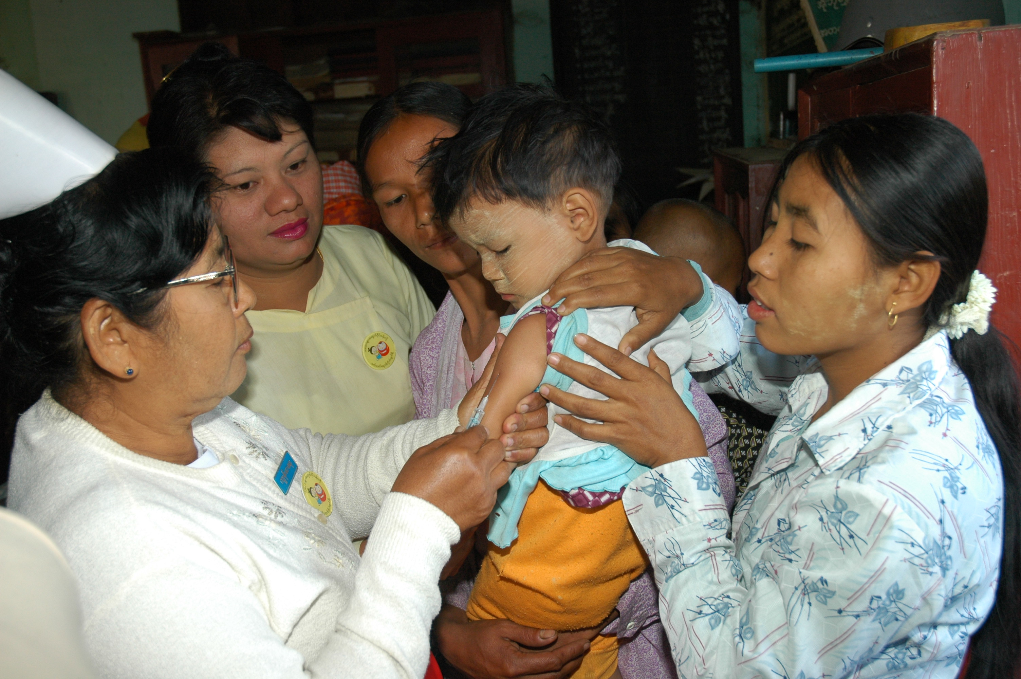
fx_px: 1063
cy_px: 340
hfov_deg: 51.3
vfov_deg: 35.4
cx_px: 510
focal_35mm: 38
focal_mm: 25
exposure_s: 1/30
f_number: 4
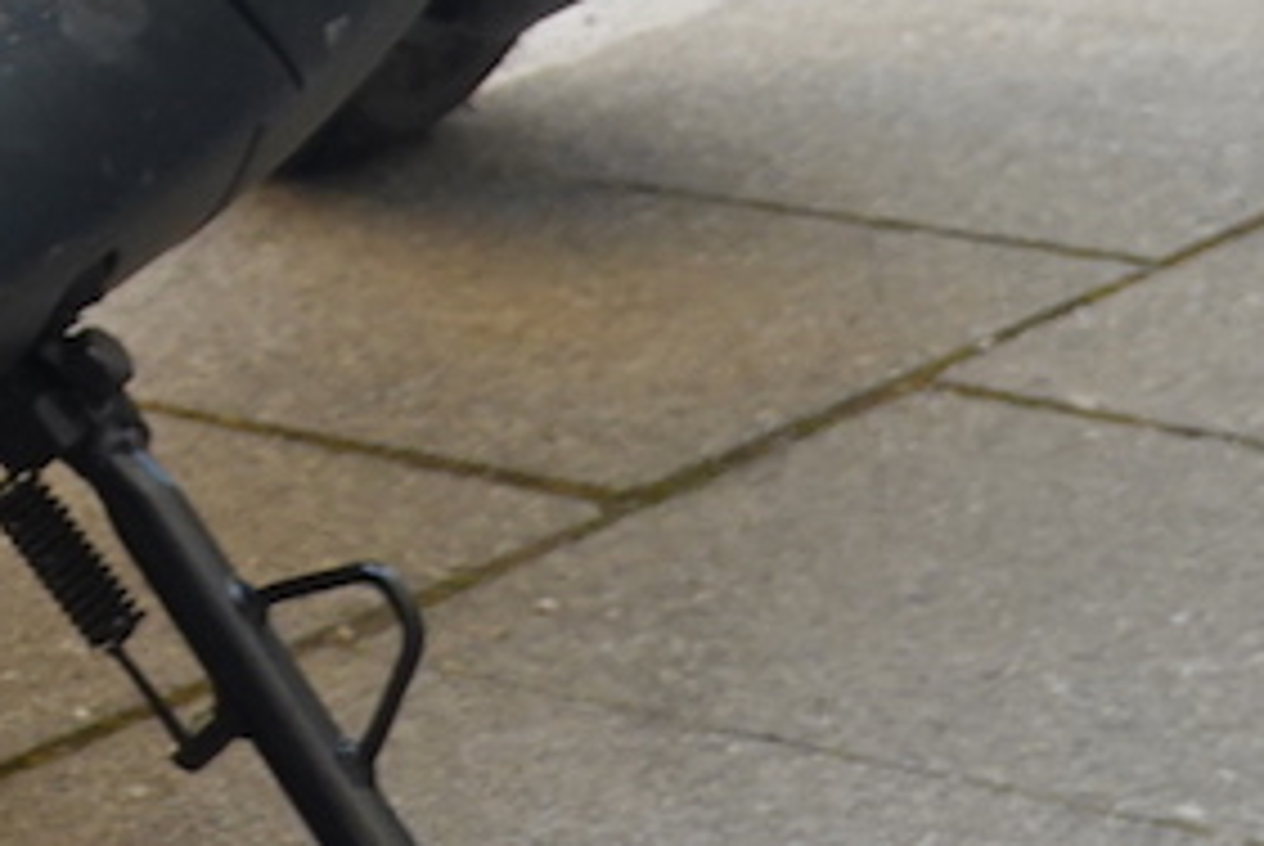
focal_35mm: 199
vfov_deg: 6.6
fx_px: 6994
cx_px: -616
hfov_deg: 10.0
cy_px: -1055
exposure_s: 1/40
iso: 320
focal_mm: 14.99
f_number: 4
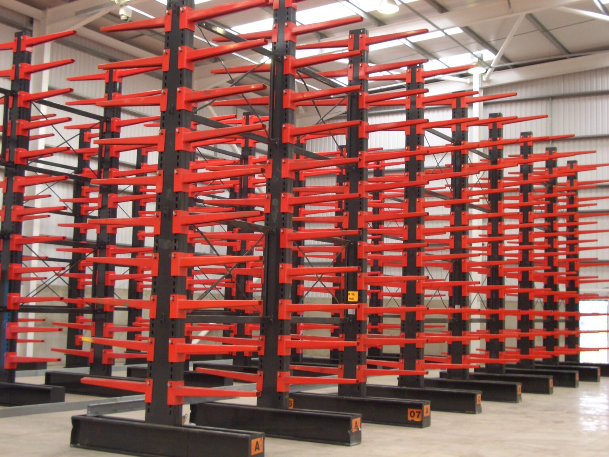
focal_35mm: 49
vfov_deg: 29.7
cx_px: 304
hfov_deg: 38.9
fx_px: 862
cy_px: 228
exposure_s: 1/30
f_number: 3.1
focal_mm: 8.2
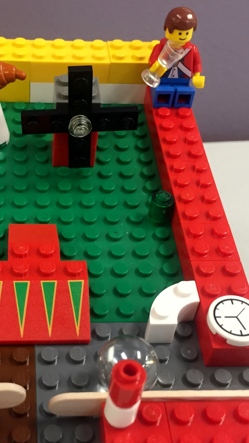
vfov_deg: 41.2
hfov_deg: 23.7
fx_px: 587
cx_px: 65
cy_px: 252
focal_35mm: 50
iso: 160
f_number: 2.2
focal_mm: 4.15
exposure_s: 1/30
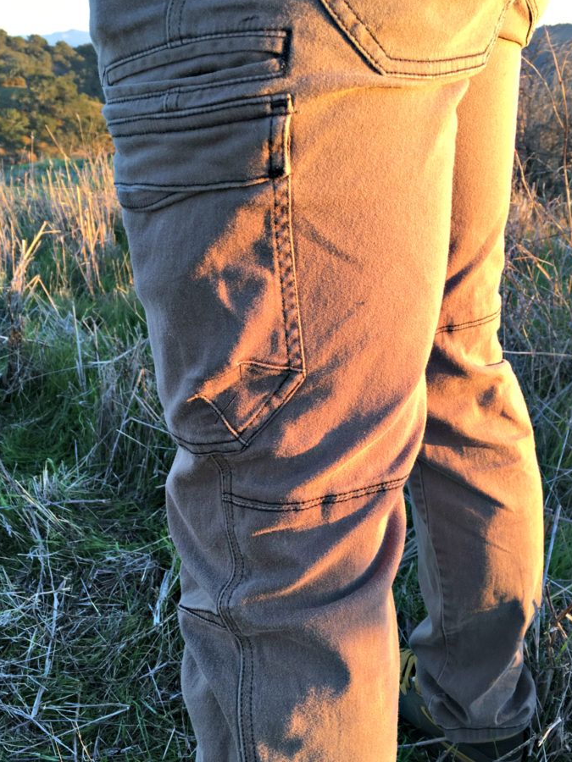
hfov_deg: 42.9
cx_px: 296
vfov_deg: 55.3
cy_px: 417
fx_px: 727
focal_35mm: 33
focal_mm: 4.15
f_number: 2.2
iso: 25
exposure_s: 1/60
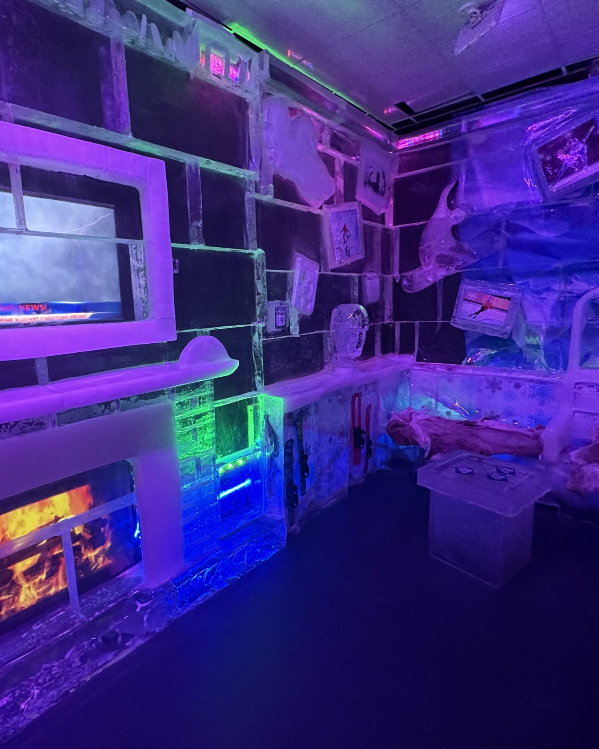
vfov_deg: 83.3
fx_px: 421
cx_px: 246
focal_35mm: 19
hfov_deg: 70.3
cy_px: 375
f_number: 2.2
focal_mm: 2.22
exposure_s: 1/60
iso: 500
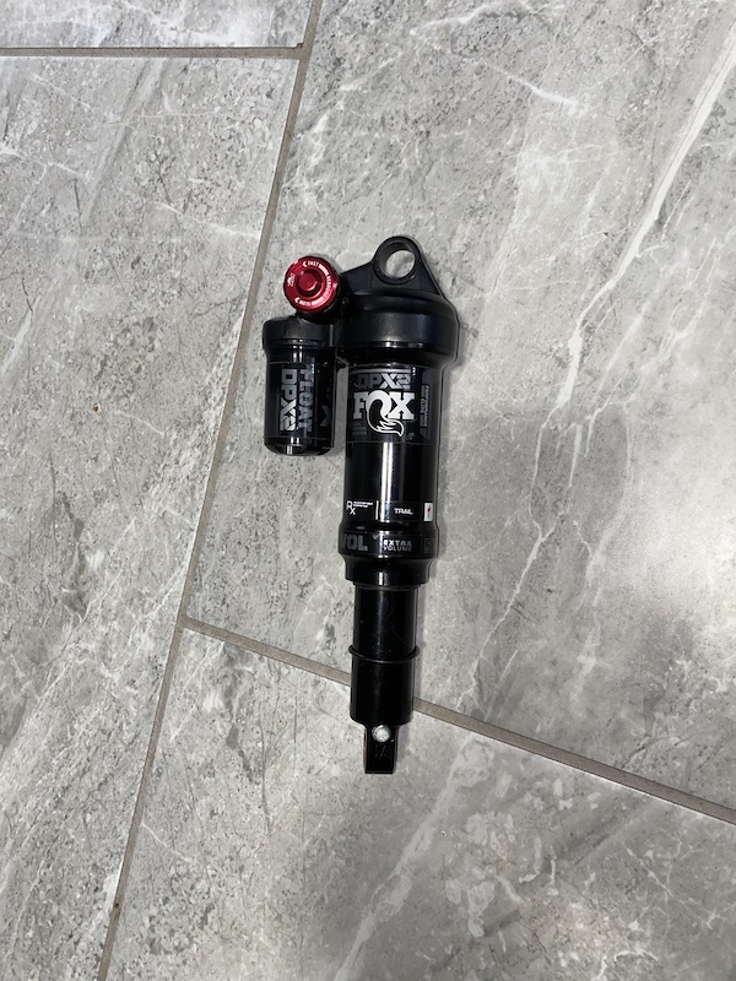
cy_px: 490
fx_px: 737
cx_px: 368
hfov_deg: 53.1
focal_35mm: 26
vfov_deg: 67.3
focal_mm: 4.25
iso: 50
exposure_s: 1/15
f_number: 1.8
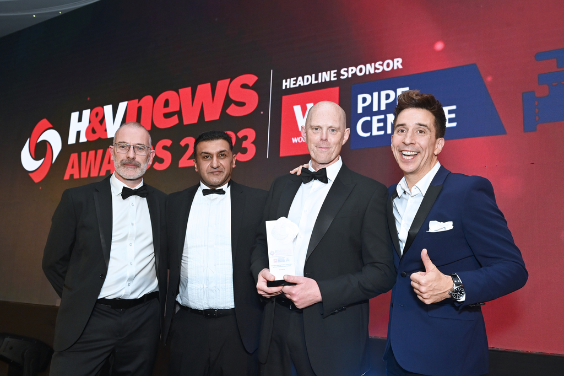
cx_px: 282
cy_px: 188
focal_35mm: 32
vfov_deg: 41.1
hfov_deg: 58.7
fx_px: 501
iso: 1600
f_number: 5.6
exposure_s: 1/125
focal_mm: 32
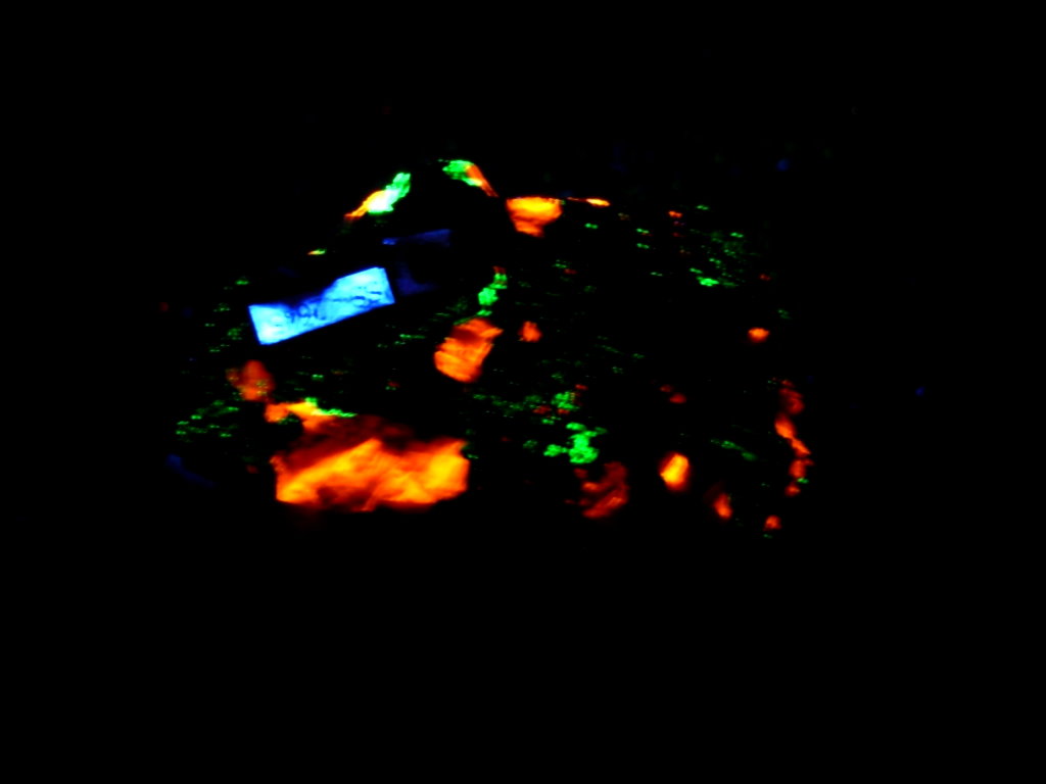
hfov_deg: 49.0
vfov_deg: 37.7
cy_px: 392
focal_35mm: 38
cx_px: 523
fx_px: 1148
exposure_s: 1
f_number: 2.9
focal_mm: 6.3
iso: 159
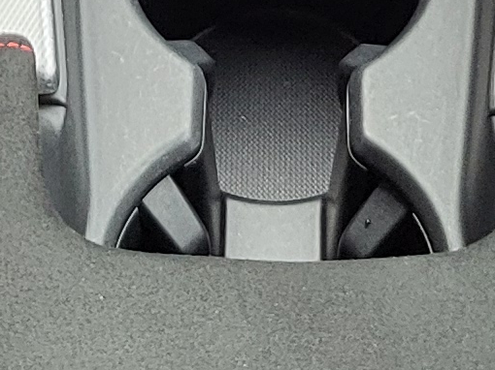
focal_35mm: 204
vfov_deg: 6.5
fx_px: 2916
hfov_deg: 9.7
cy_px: -806
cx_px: 231
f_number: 1.8
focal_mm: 5.4
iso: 250
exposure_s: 1/120
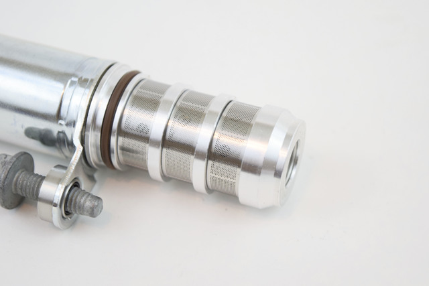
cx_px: 214
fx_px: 983
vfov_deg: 16.6
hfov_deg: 24.6
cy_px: 143
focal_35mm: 82
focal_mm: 55
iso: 1000
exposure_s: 1/60
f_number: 5.6
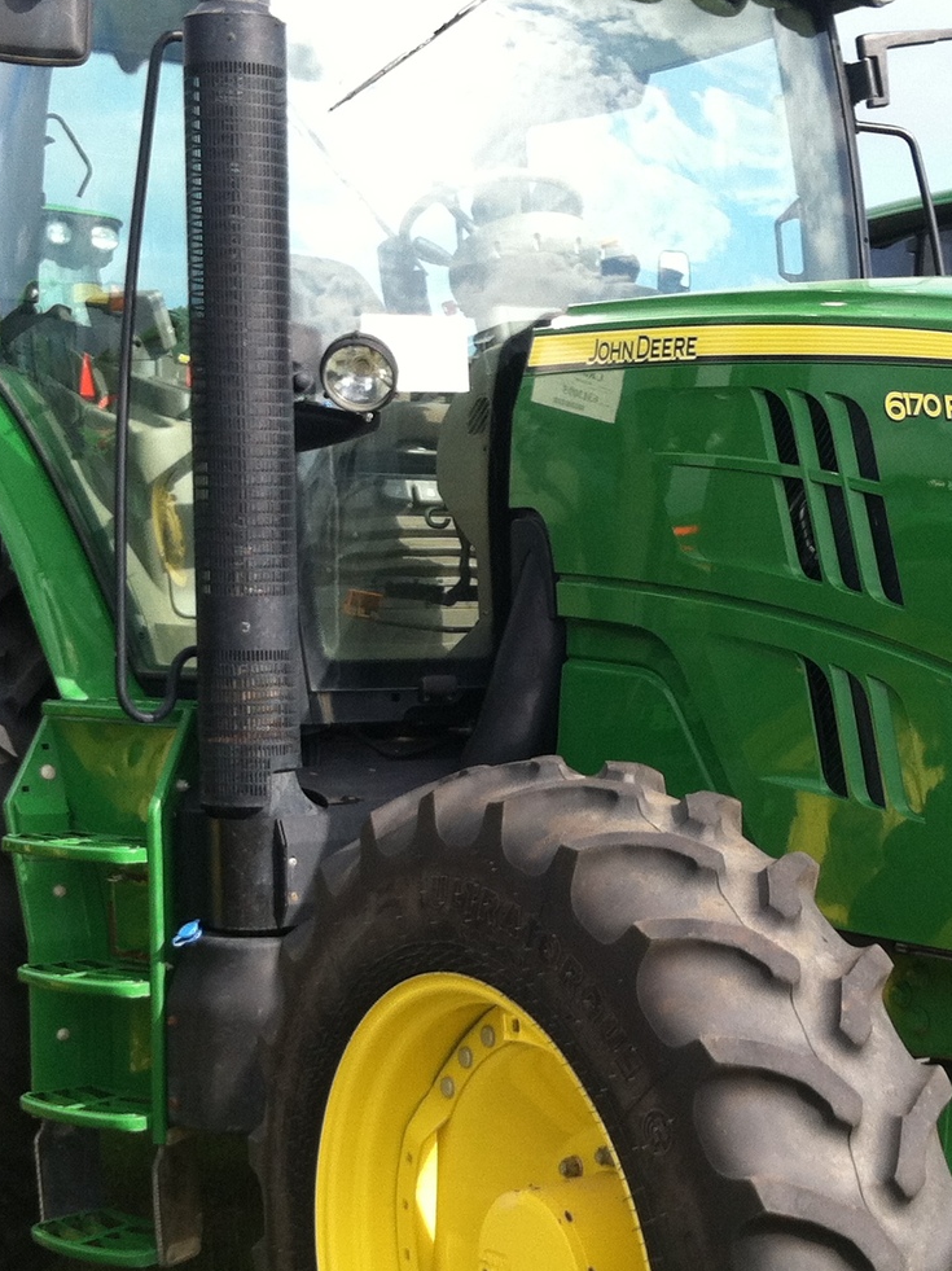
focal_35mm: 73
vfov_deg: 26.6
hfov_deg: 20.1
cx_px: 645
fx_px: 2679
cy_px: 767
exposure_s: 1/577
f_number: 2.8
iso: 80
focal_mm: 3.85
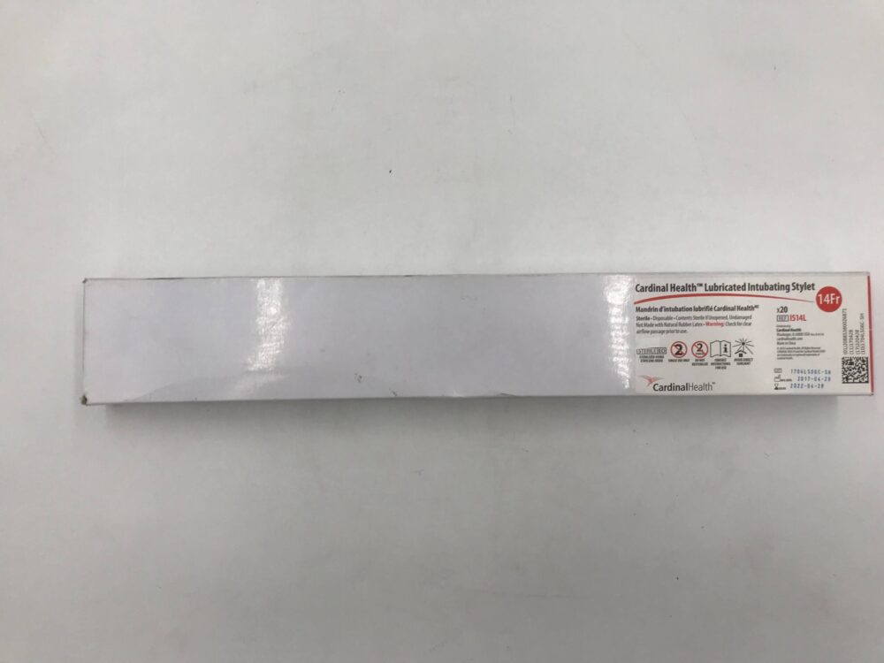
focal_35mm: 28
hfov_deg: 63.4
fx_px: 715
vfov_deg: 49.7
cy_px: 332
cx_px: 442
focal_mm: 3.99
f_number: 1.8
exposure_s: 1/60
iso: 25
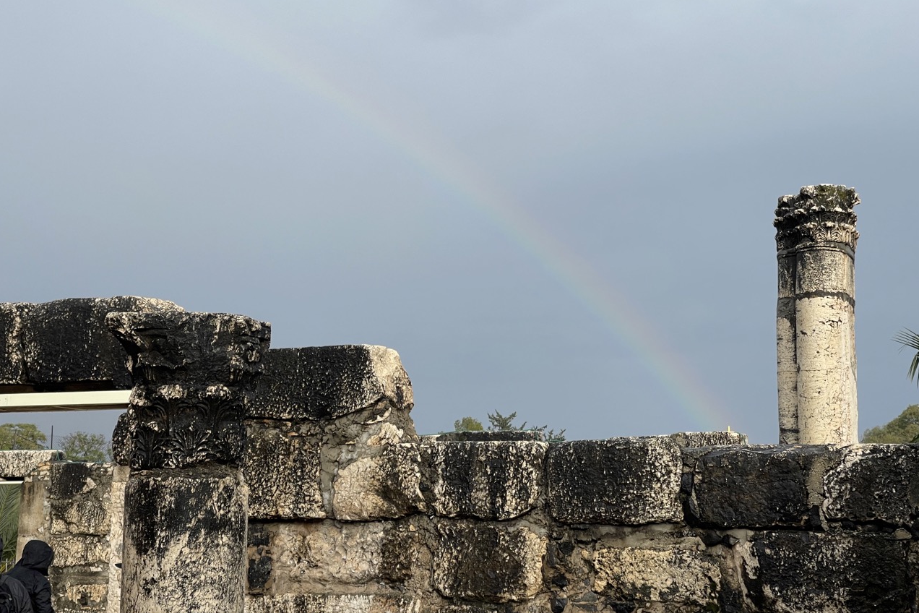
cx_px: 460
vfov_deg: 20.3
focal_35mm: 67
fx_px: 1710
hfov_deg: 30.1
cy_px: 276
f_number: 2.2
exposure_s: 1/686
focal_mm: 7.5
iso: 20
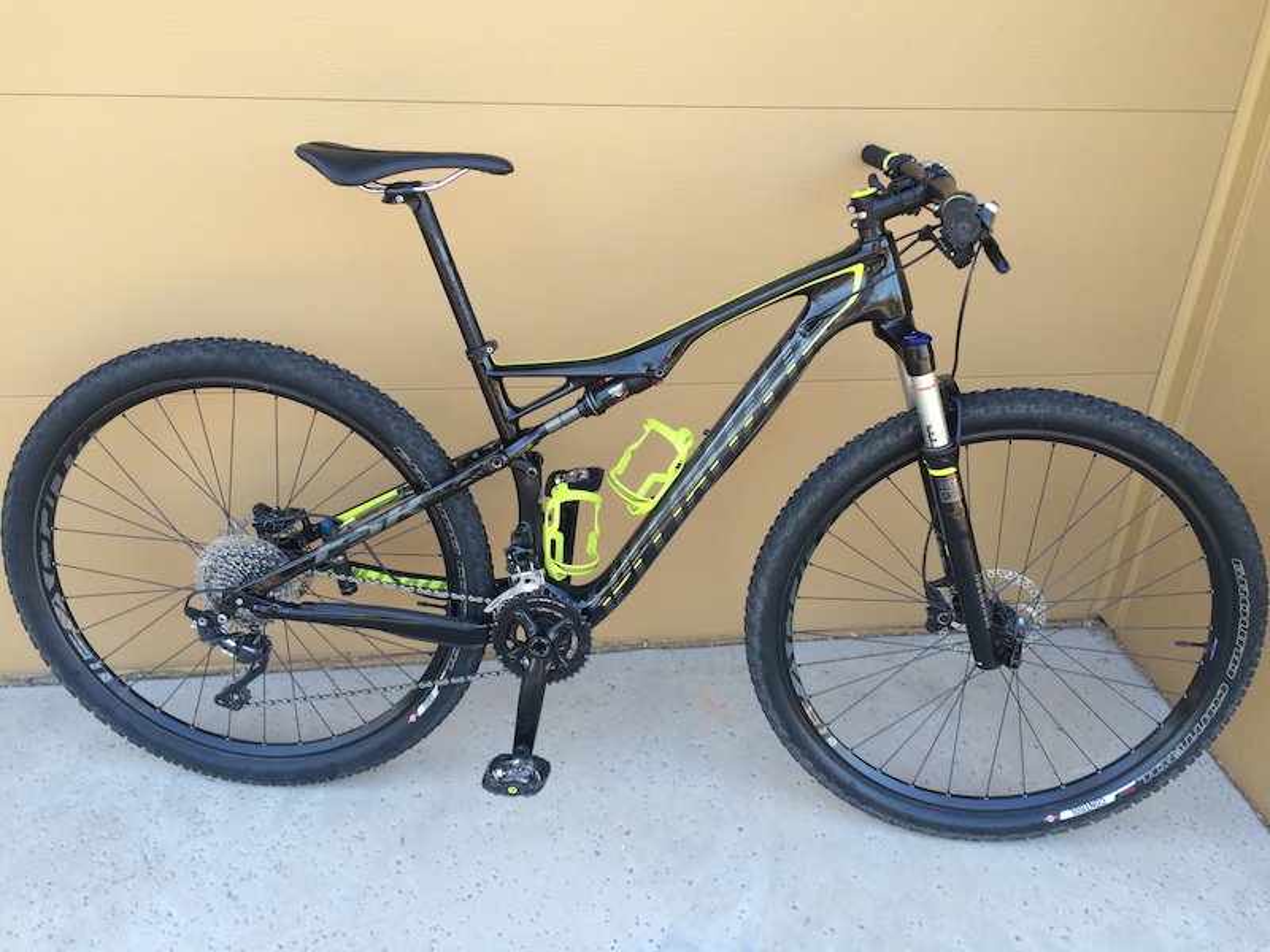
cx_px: 635
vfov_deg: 48.2
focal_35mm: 29
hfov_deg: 61.7
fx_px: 1064
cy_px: 476
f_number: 2.2
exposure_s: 1/60
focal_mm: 4.15
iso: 40
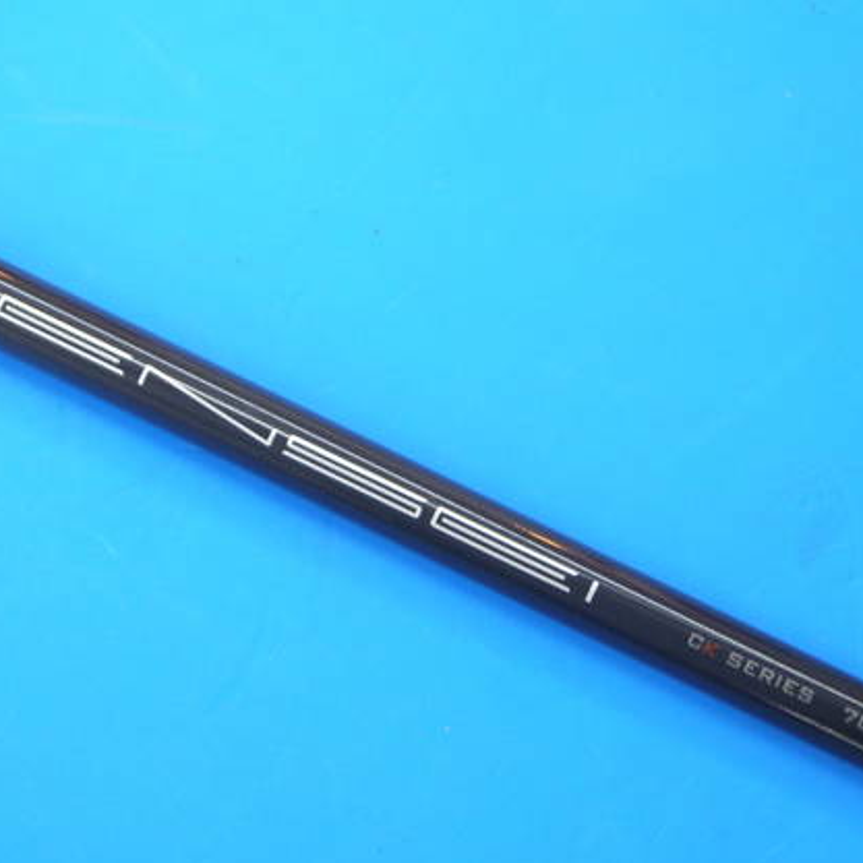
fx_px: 3215
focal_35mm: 114
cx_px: 385
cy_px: 395
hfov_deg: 15.3
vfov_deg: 15.3
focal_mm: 42
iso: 640
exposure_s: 1/80
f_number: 5.6
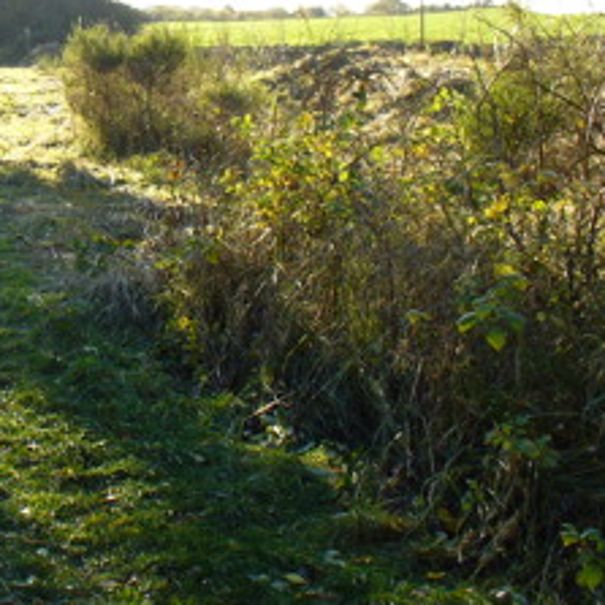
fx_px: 1503
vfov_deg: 22.5
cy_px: 147
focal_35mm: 76
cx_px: -4
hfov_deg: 21.9
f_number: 2.8
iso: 80
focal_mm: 6.1
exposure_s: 1/250
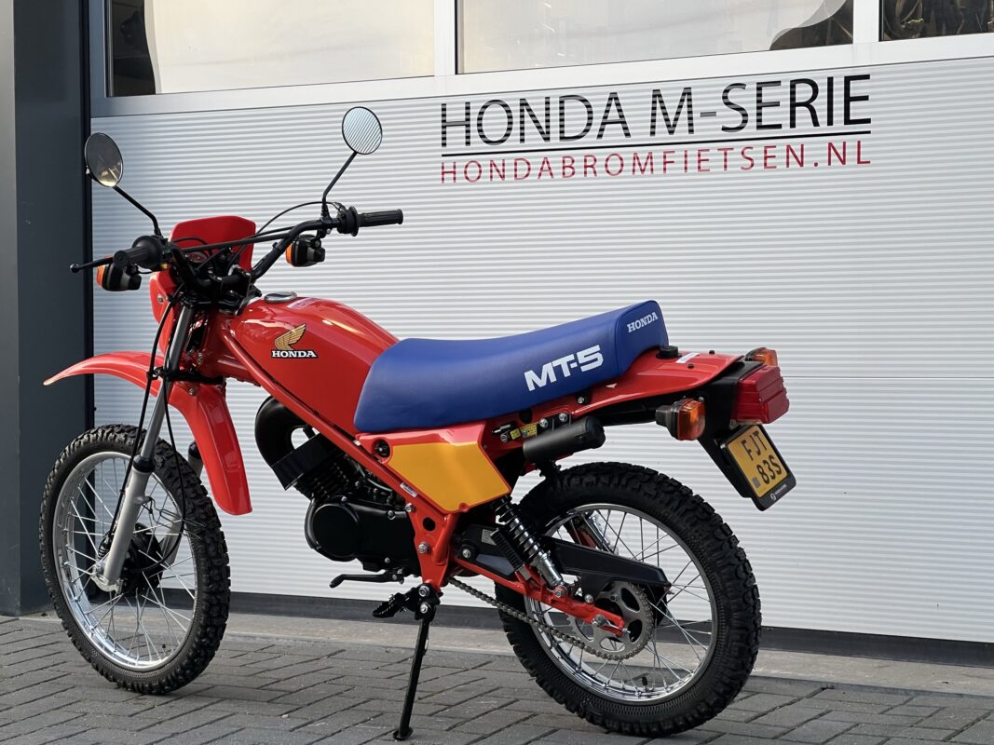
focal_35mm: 77
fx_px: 2211
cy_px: 372
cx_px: 497
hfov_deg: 25.3
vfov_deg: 19.1
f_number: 2.8
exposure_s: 1/100
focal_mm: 9
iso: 80
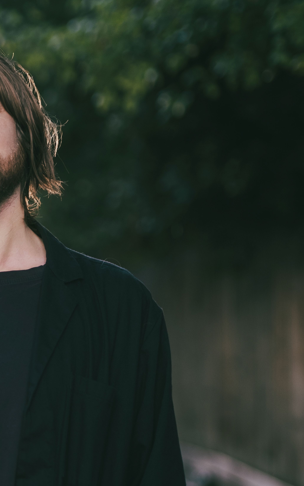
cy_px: 259
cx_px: -152
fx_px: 1922
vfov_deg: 14.4
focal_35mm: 145
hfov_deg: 8.8
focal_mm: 50
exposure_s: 1/500
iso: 160
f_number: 1.4
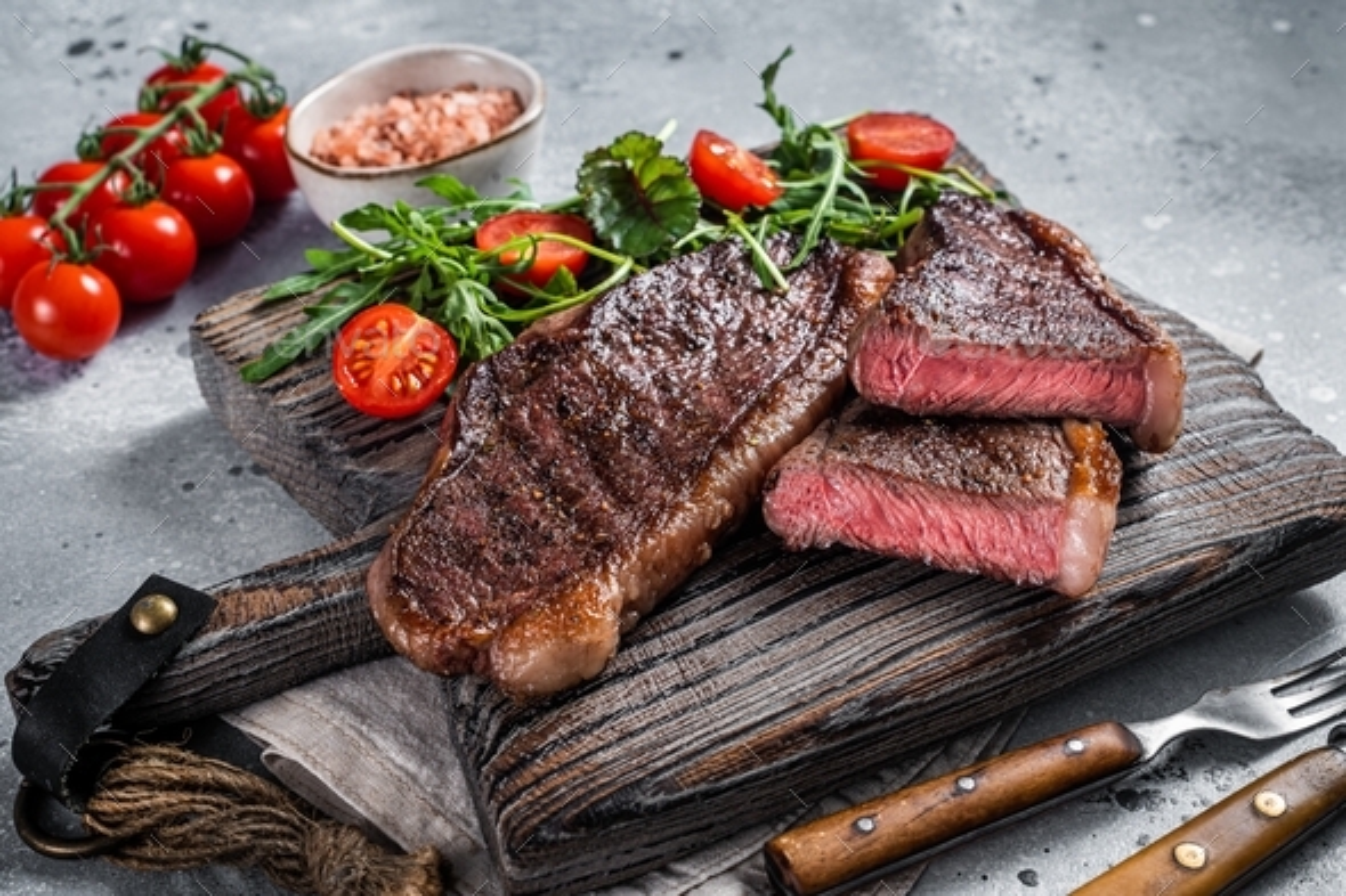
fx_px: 1869
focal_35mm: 50
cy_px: 448
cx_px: 673
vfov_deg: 27.0
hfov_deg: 39.6
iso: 200
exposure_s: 1/125
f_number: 10
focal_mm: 50
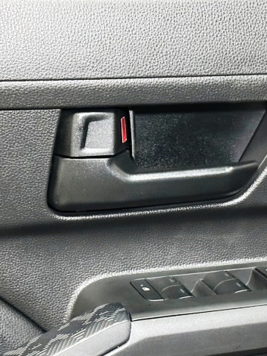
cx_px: 154
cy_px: 277
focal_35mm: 103
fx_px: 1059
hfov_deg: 14.4
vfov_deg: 18.9
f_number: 1.78
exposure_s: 1/24
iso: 640
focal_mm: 6.86
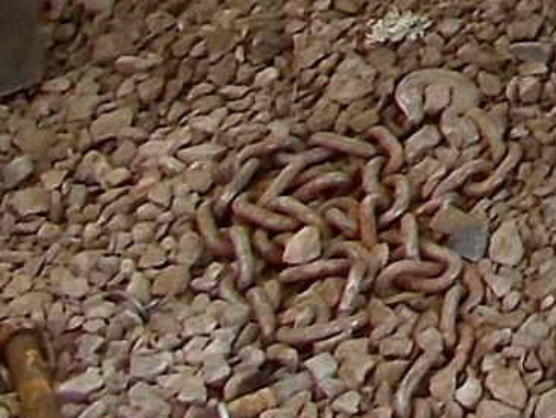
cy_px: -869
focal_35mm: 186
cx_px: 1483
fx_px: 2989
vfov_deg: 7.1
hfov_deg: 9.2
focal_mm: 5.3
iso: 80
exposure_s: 1/125
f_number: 3.4
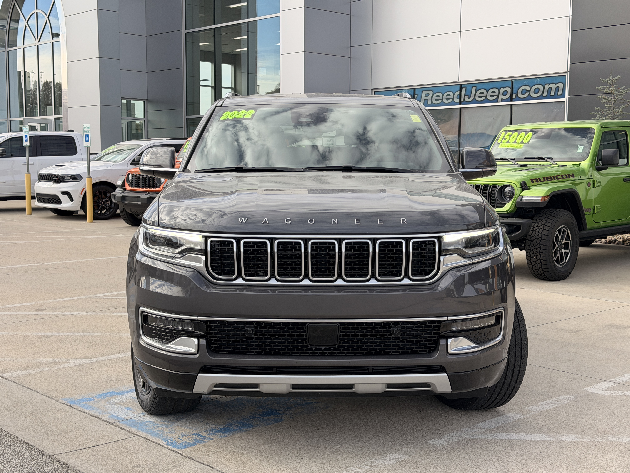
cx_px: 315
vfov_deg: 30.3
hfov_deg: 39.7
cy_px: 236
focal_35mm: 48
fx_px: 874
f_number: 1.78
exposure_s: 1/2577
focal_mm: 6.76
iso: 80
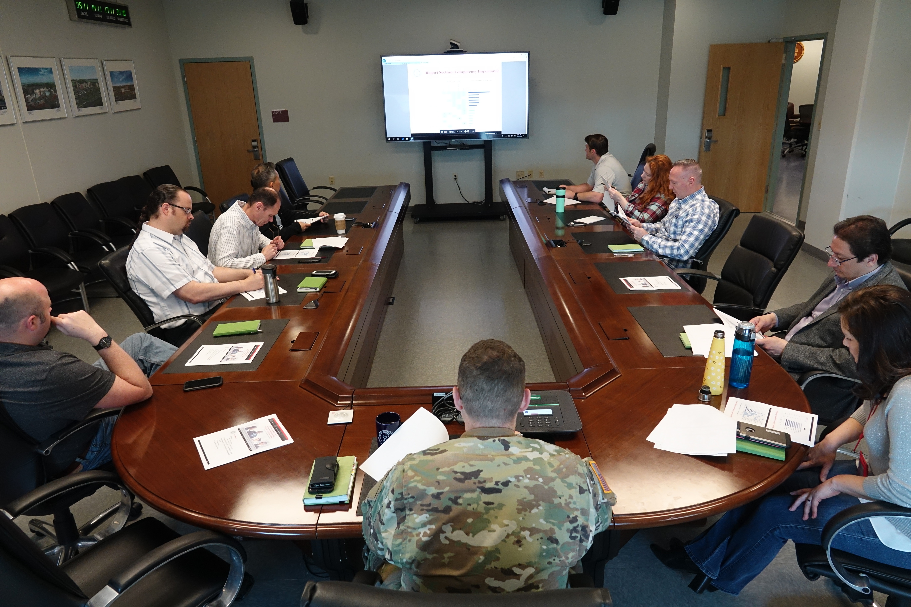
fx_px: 607
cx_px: 456
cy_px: 304
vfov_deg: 53.1
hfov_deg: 73.7
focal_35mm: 24
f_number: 2.4
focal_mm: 8.8
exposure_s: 1/160
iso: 800
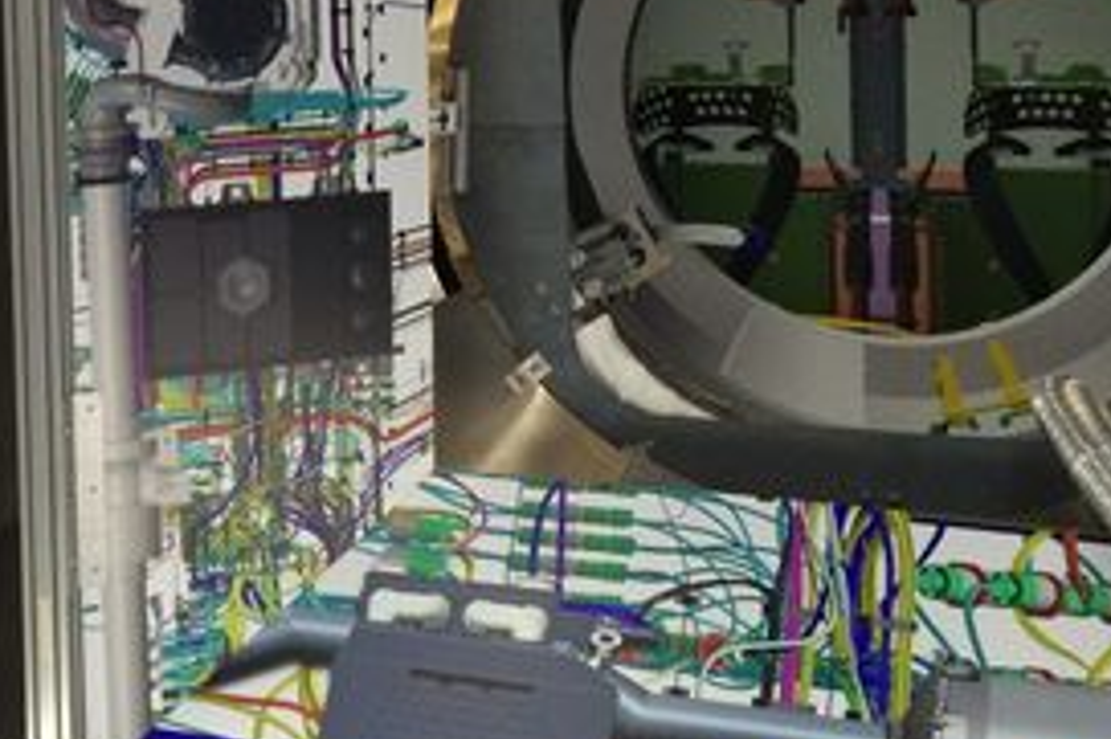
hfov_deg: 26.8
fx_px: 2221
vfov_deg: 18.5
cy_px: 31
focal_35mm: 72
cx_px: 53
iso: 50
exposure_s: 1/30
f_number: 2.2
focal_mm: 4.15
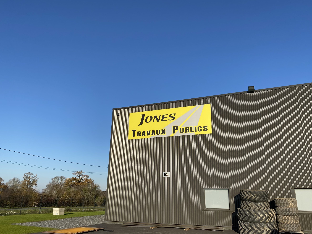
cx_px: 162
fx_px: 252
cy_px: 118
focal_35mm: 28
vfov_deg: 49.7
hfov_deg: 63.4
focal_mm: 4.25
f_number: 1.8
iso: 32
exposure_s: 1/2817
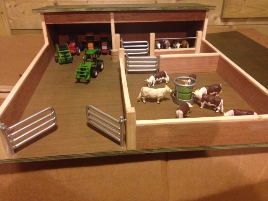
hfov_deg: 55.4
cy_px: 100
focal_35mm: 33
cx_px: 134
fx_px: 255
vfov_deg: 42.9
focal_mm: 4.12
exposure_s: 1/15
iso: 400
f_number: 2.4
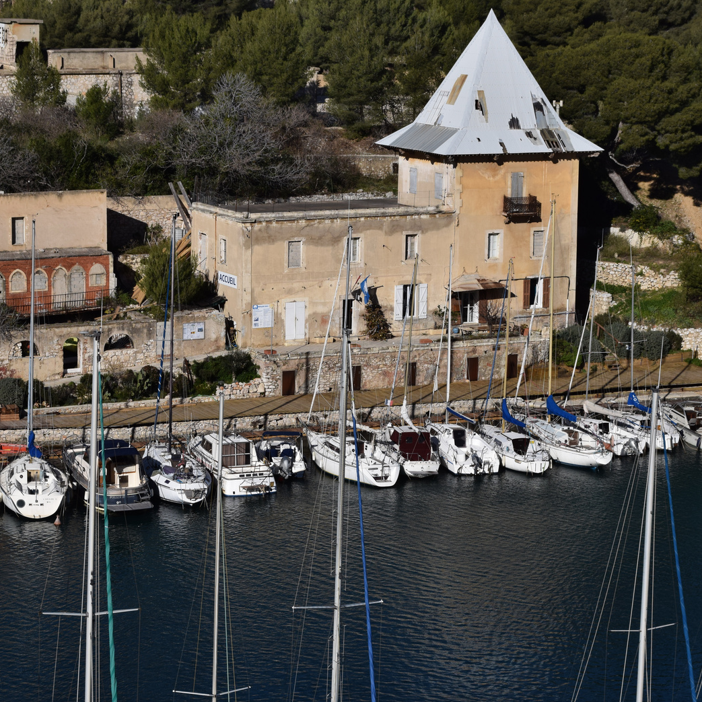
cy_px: 360
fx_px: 2180
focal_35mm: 95
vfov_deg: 18.3
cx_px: 252
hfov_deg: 18.3
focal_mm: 48
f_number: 14
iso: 400
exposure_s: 1/800
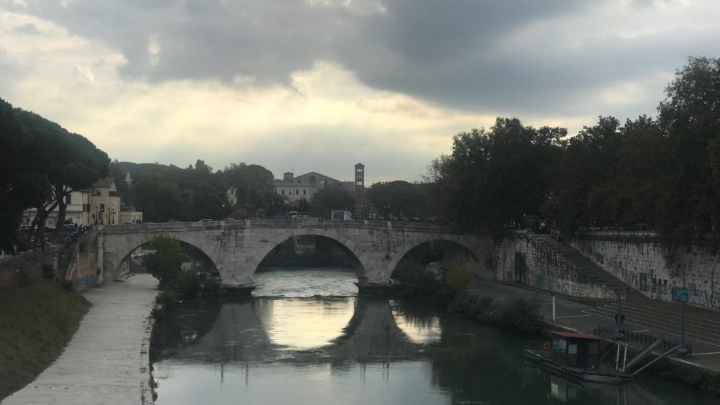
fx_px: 1203
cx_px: 360
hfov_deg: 33.3
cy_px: 222
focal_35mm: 63
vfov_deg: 19.1
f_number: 2.8
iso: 20
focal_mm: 6.6
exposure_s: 1/694
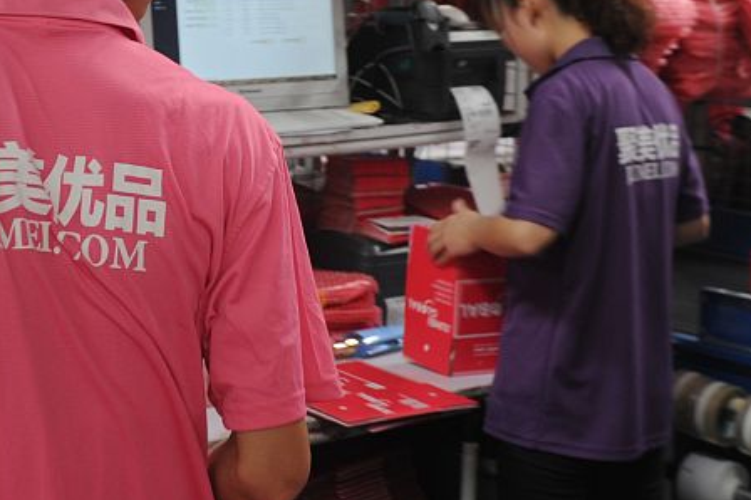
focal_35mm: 91
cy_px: 144
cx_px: 186
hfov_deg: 22.2
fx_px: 1897
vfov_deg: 15.0
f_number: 4
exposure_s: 1/60
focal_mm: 34
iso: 1100
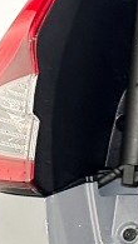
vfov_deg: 15.5
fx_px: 889
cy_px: 228
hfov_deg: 6.7
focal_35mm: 137
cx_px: 585
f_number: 1.78
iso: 1000
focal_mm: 6.86
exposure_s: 1/30
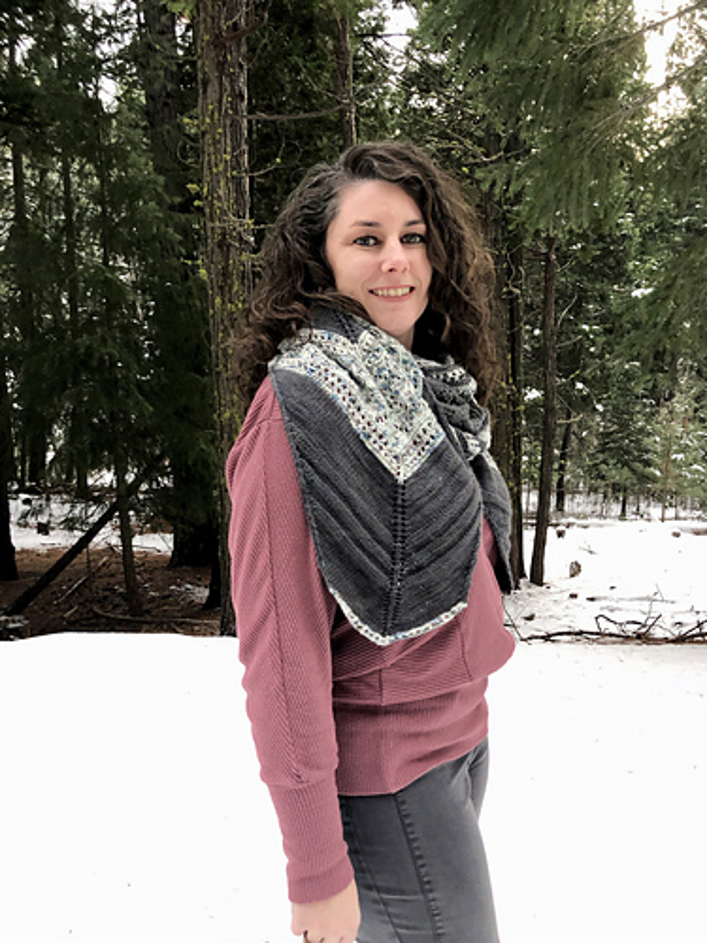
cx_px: 354
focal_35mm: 28
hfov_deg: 49.7
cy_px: 472
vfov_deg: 63.4
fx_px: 762
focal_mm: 3.99
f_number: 1.8
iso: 125
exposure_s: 1/120
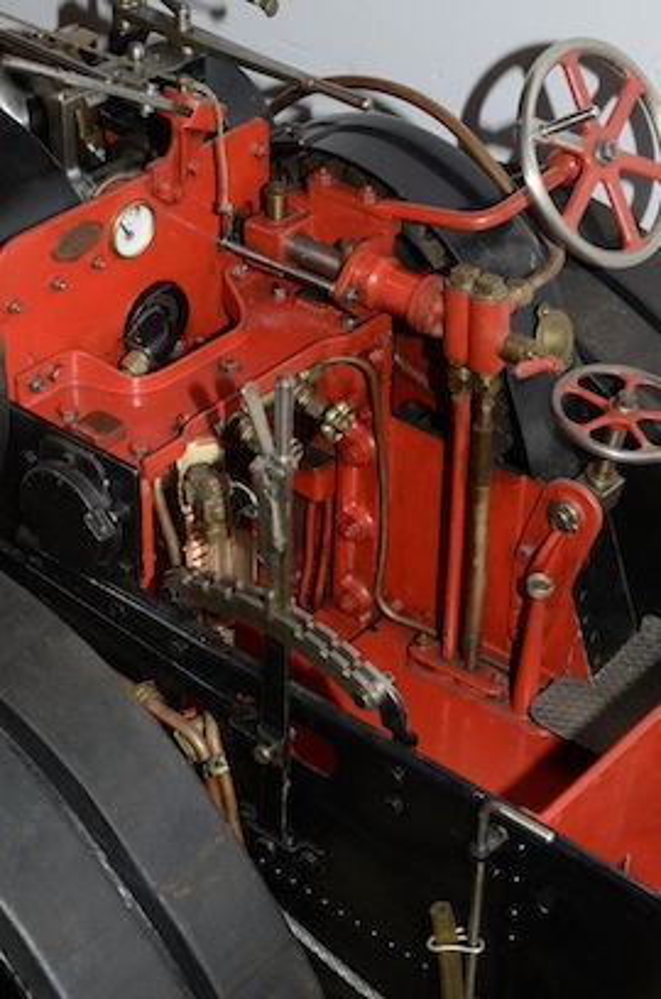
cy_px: 500
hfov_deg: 17.4
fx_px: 2159
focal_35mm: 78
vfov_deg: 26.0
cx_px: 330
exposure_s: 1/60
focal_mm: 52
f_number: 11
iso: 1000
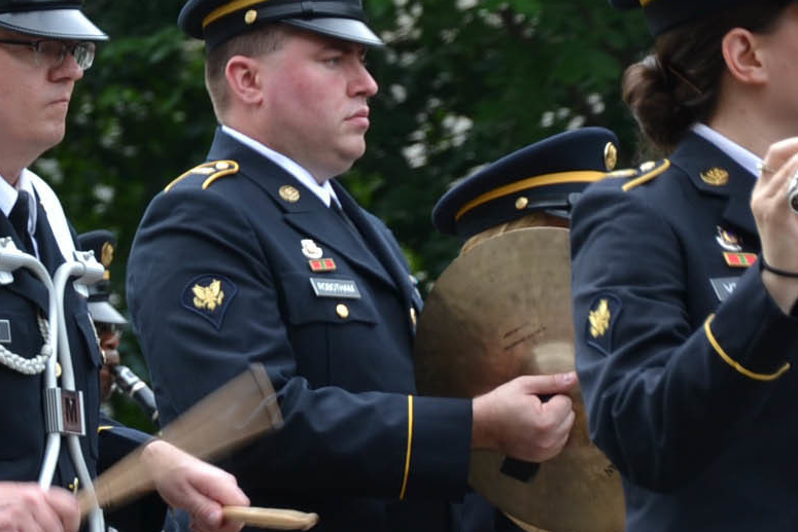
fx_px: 9089
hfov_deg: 5.0
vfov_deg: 3.4
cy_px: 298
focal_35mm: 410
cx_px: -21
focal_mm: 92
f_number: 5.6
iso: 100
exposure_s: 1/125
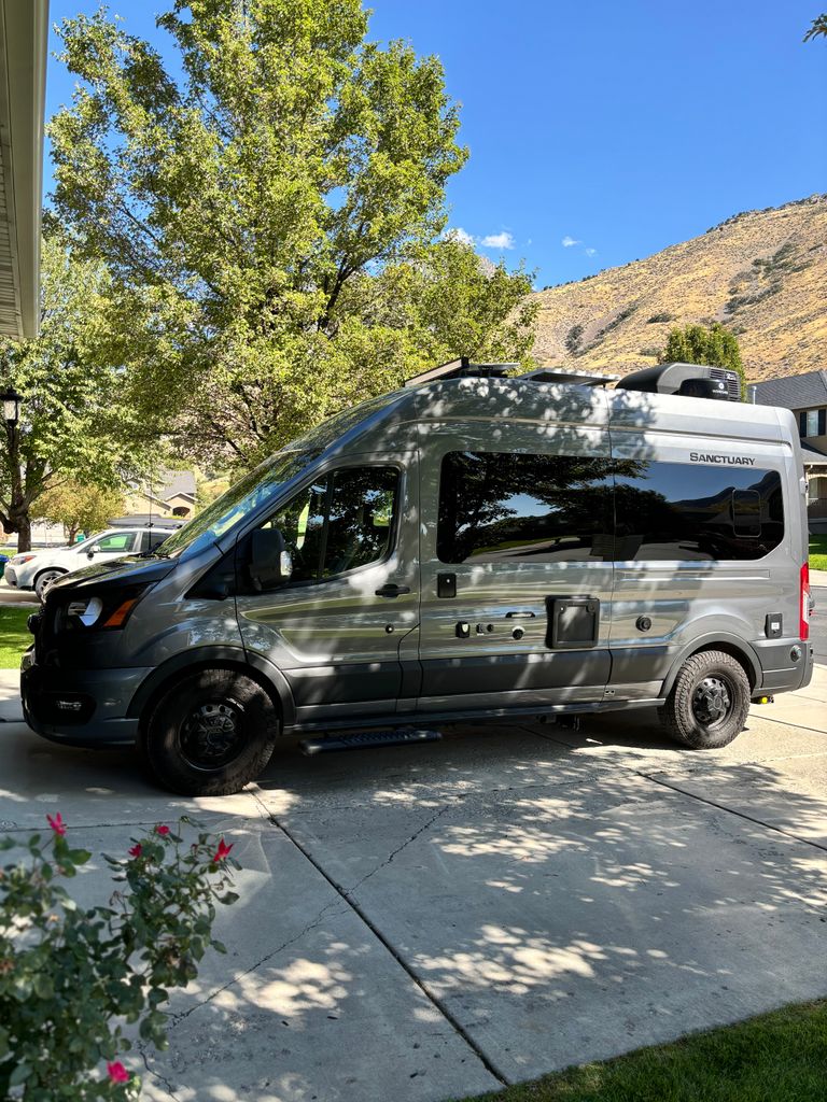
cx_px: 414
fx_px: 828
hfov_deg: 53.1
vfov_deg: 67.3
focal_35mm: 26
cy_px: 551
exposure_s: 1/752
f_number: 1.6
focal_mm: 5.96
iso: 50
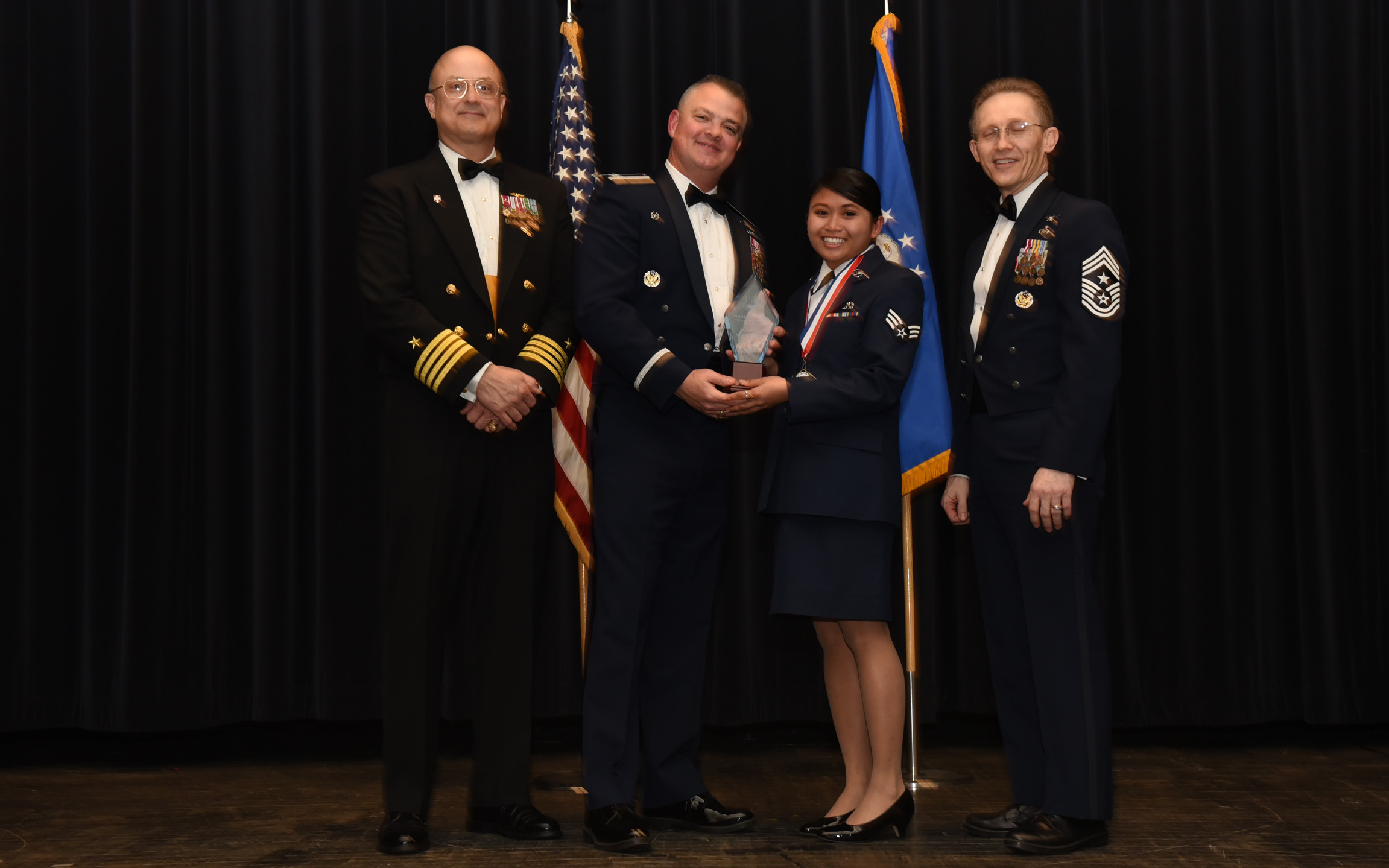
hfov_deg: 39.6
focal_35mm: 51
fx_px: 1930
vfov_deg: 25.3
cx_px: 691
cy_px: 436
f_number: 5
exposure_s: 1/40
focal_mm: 48
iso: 1250
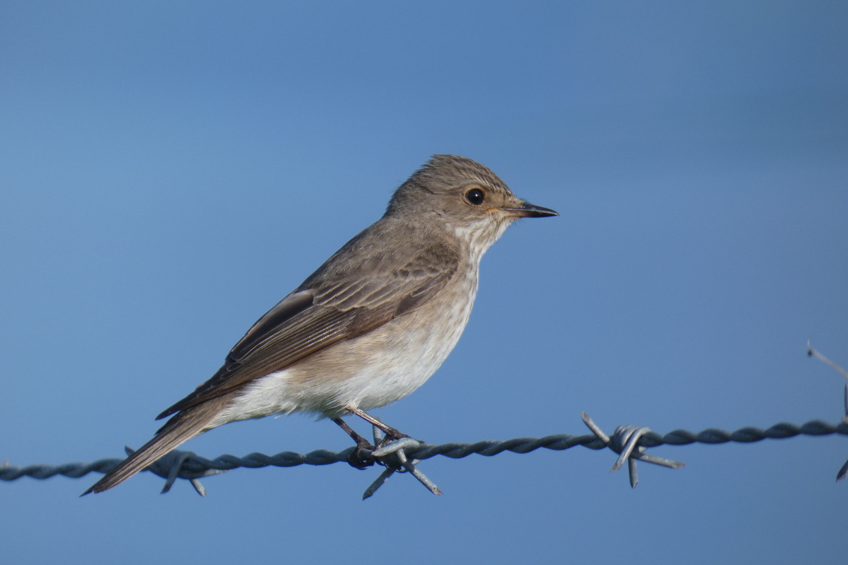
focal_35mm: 1250
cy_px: 318
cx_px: 424
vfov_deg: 1.1
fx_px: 29440
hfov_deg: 1.7
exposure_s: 1/400
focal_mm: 215
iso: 80
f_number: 5.9
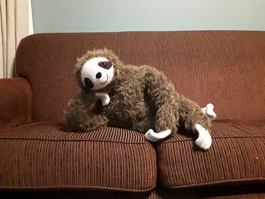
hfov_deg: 65.3
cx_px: 132
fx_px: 207
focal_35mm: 27
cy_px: 100
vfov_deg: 51.4
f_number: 1.9
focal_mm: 2.91
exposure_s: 1/17
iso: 1000
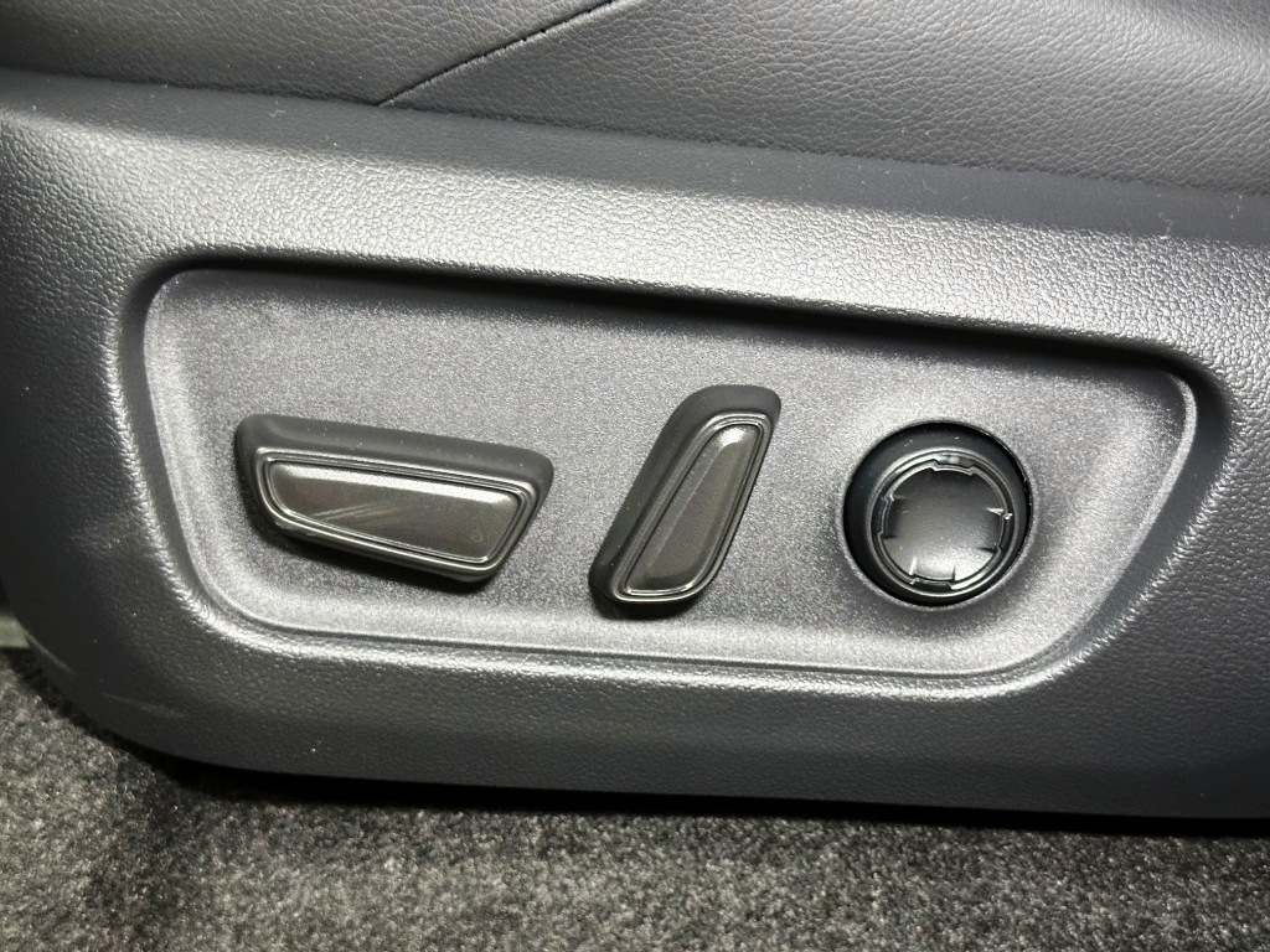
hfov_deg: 39.7
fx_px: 1761
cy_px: 476
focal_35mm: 48
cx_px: 635
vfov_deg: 30.3
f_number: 1.78
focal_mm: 6.86
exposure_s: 1/30
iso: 400
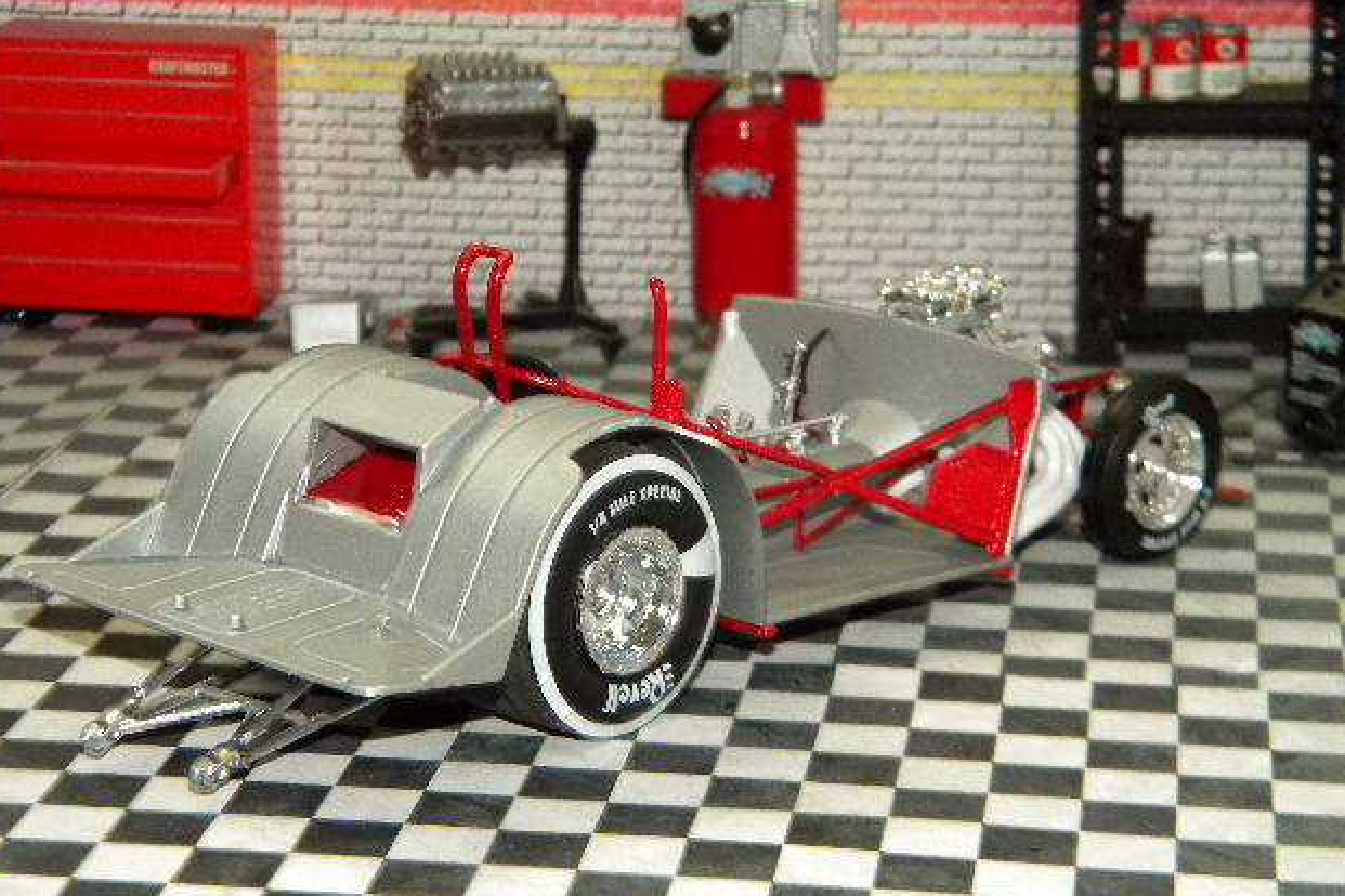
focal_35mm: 89
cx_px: 667
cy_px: 500
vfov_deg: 15.4
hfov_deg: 22.9
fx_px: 3325
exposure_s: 1/30
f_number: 4.5
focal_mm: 15.1
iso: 400
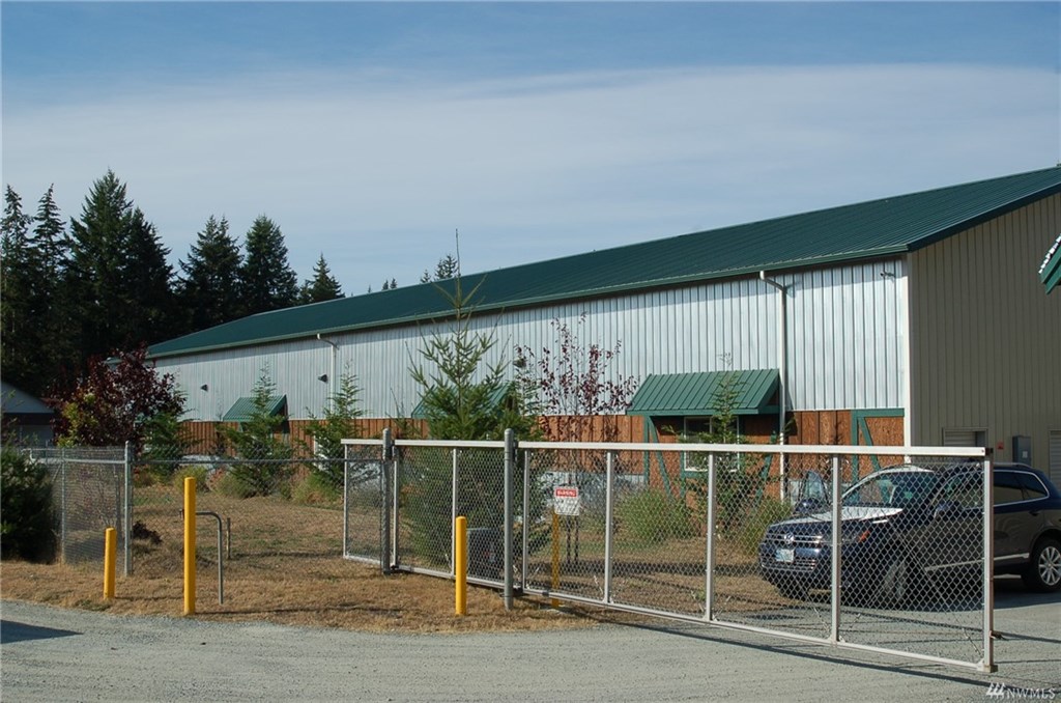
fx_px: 1235
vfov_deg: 31.7
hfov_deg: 46.5
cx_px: 530
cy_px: 352
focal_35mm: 42
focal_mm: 28
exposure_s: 1/400
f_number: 10
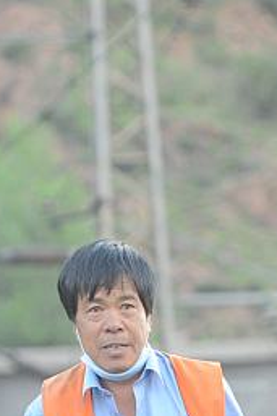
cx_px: 109
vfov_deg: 3.5
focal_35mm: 584
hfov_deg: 2.4
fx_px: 6749
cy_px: 360
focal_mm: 125
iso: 1600
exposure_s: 1/800
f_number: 3.5
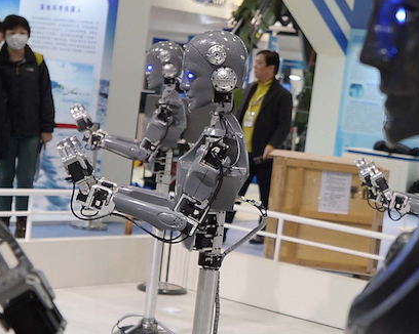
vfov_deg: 18.3
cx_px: 271
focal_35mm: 83
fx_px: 1029
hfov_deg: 22.9
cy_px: 267
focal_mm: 24
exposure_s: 1/250
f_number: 2.8
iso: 640
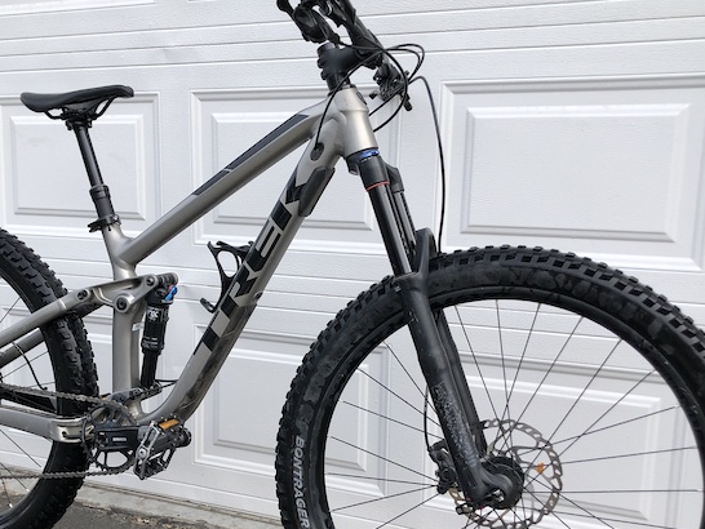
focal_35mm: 41
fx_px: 835
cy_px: 330
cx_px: 267
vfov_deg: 35.0
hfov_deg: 45.4
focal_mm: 3.99
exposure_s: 1/631
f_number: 1.8
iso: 20
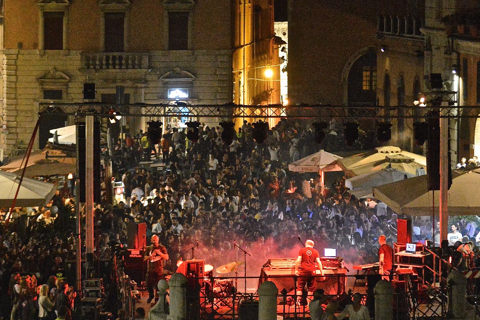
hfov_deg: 12.5
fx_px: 2199
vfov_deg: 8.3
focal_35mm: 165
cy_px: 188
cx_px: 275
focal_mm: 80
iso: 6400
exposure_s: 1/60
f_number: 2.8
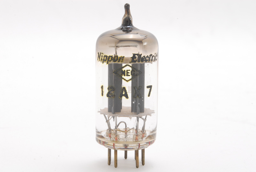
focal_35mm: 82
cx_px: 128
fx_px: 588
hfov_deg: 24.6
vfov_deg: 16.6
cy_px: 86
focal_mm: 55
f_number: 18
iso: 250
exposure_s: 1/100
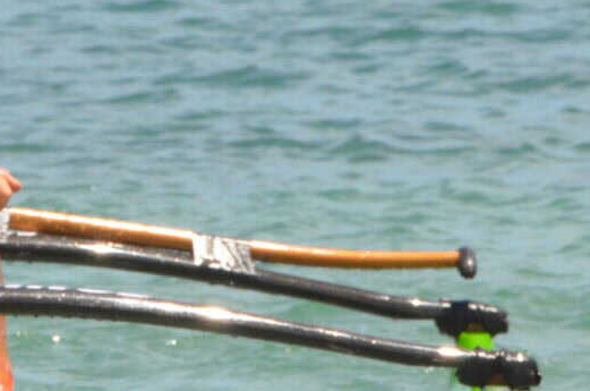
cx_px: -106
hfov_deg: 1.8
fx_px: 19281
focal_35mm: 1179
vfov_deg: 1.2
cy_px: 129
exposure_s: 1/1600
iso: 1000
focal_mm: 200
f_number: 10
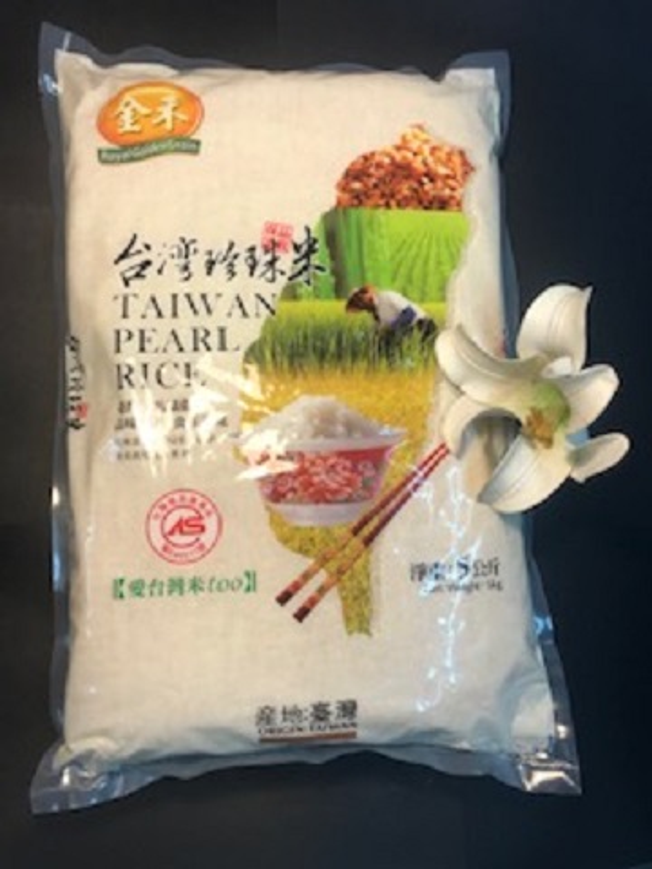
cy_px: 434
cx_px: 326
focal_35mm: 28
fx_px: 703
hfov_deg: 49.7
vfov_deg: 63.4
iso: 32
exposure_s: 1/50
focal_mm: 3.99
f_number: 1.8
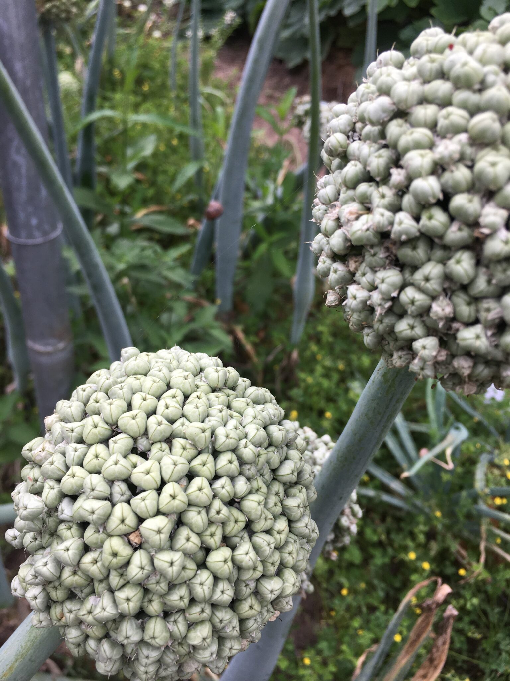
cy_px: 340
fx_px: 570
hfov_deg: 48.2
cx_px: 255
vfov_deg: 61.7
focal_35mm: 29
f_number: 2.2
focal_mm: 4.15
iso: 25
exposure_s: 1/386
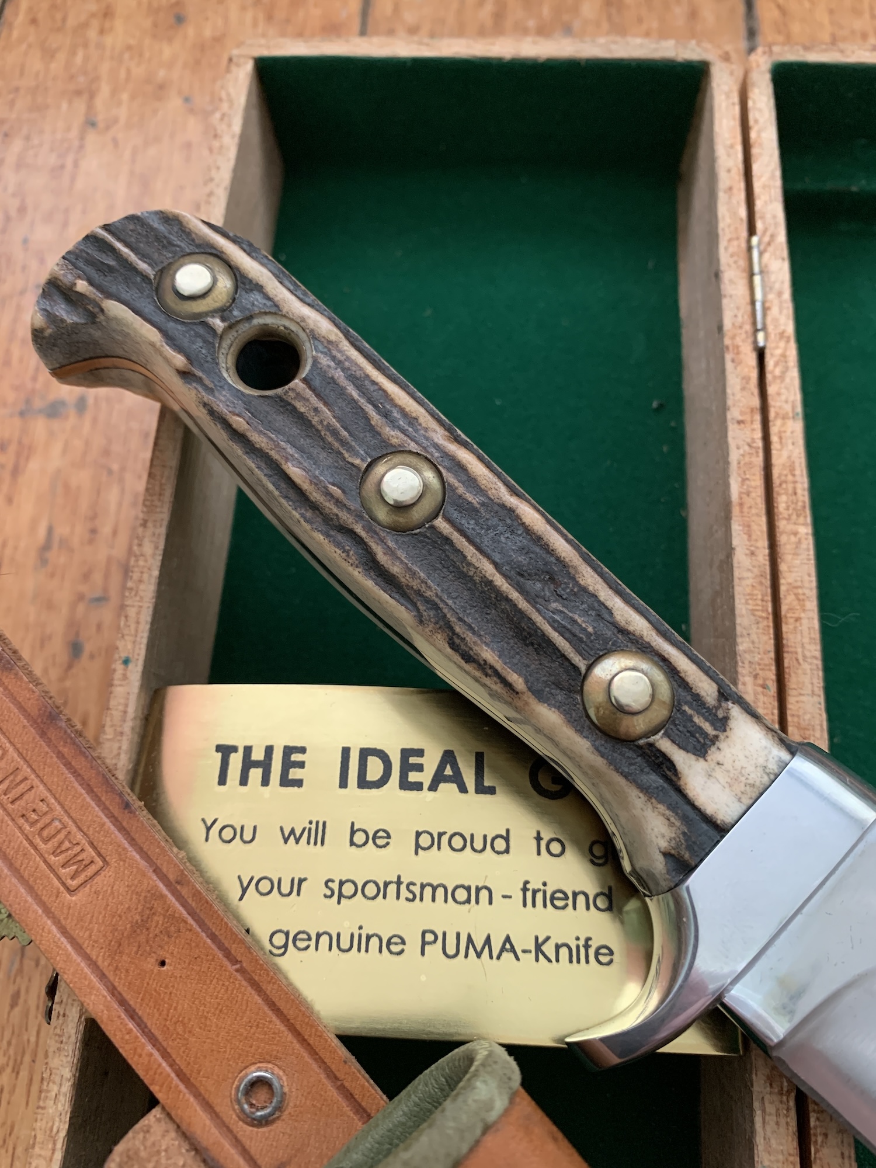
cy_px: 584
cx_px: 438
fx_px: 877
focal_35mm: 26
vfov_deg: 67.3
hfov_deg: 53.1
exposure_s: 1/60
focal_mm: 4.25
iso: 250
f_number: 1.8
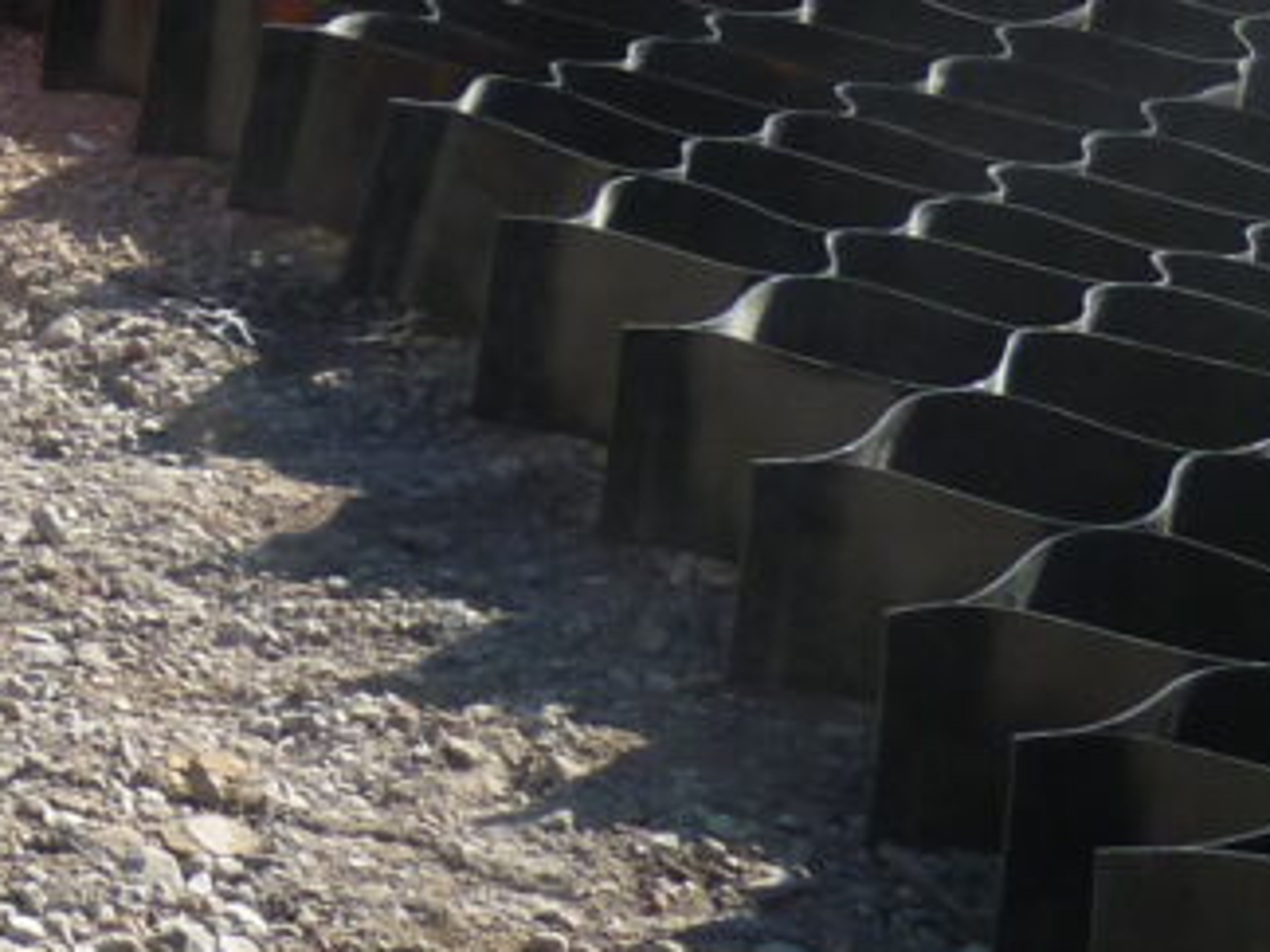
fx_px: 5393
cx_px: -1086
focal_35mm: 147
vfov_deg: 9.8
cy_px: -501
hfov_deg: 12.2
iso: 80
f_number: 2.8
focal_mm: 5.5
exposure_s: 1/1000
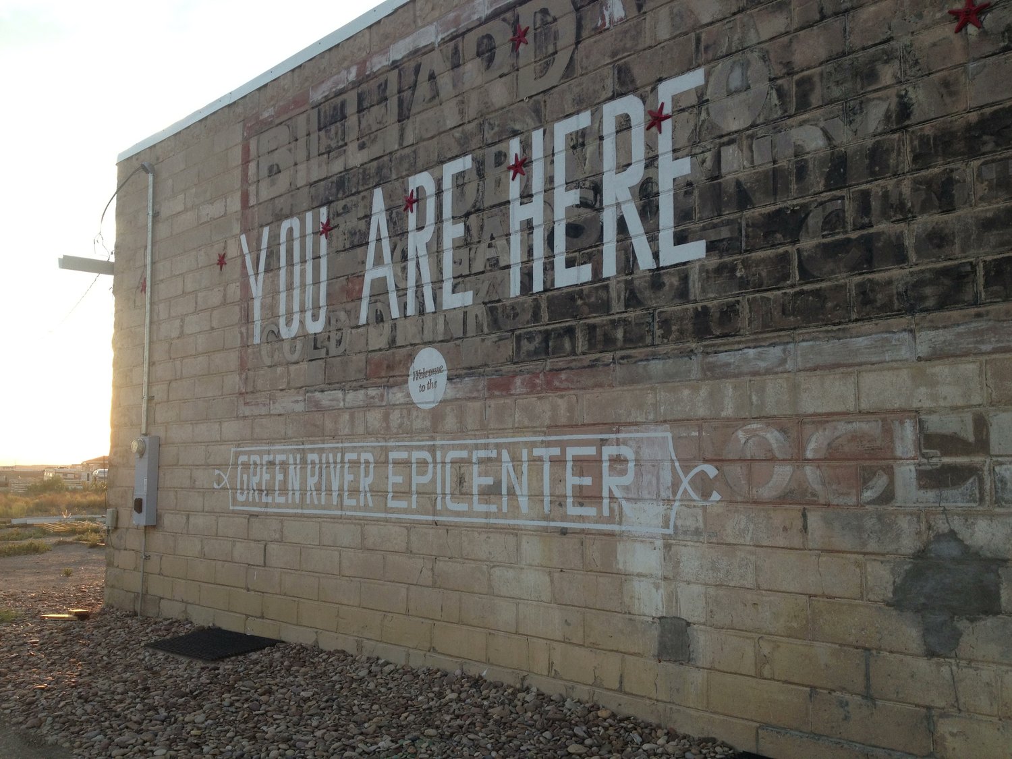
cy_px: 380
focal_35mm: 35
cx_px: 506
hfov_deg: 52.6
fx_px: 1023
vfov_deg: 40.7
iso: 50
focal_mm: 4.28
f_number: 2.4
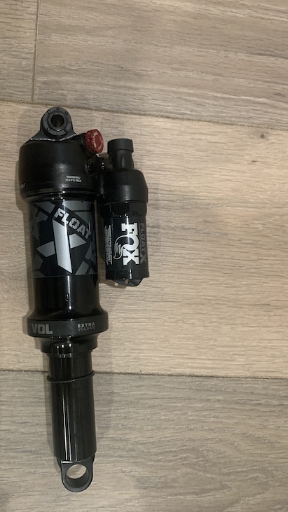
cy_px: 276
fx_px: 421
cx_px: 100
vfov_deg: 62.5
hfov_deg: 37.4
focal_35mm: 31
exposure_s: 1/30
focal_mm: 4.25
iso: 400
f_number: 1.8
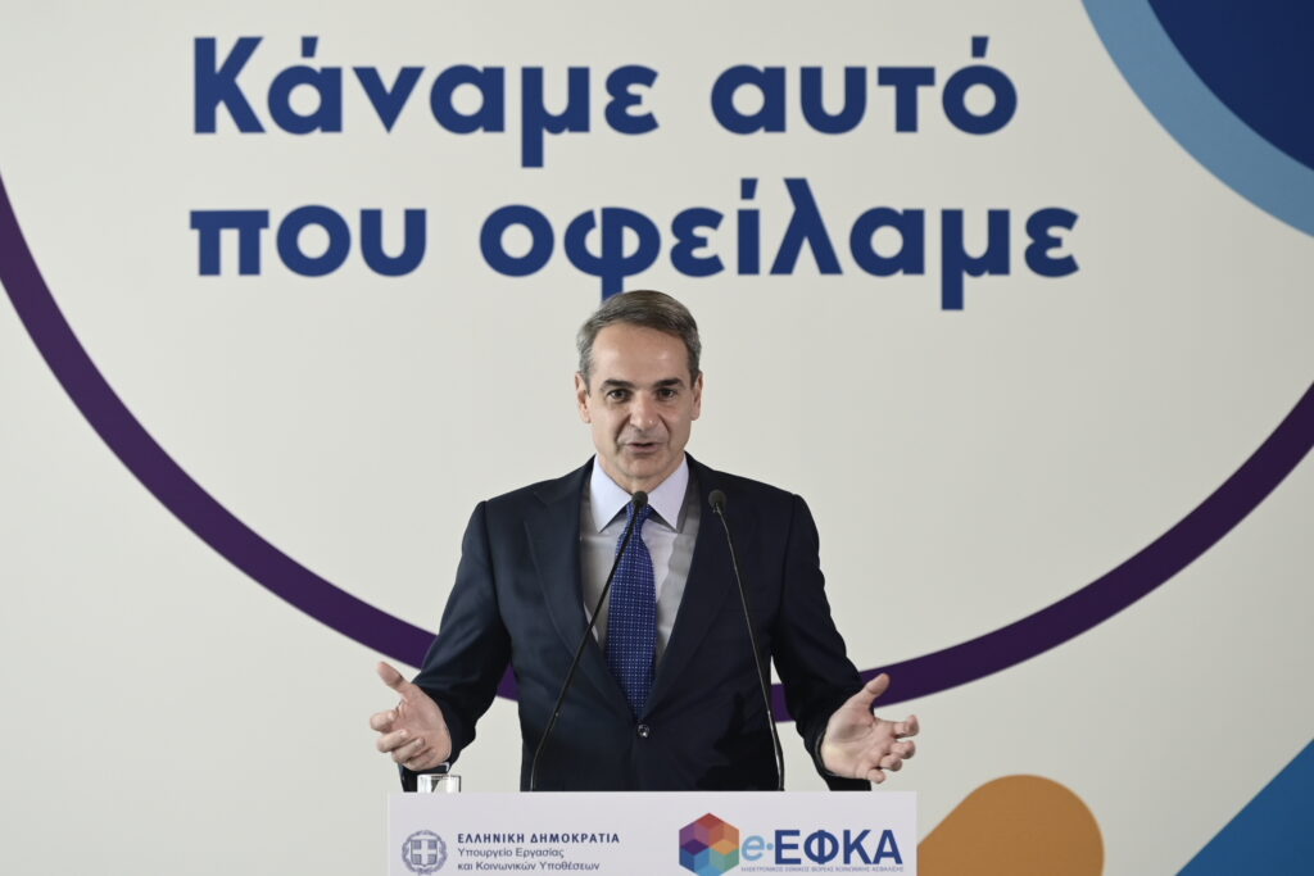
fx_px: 7301
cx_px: 657
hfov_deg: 10.3
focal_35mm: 200
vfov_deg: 6.9
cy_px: 438
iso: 800
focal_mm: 200
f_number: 4
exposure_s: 1/250
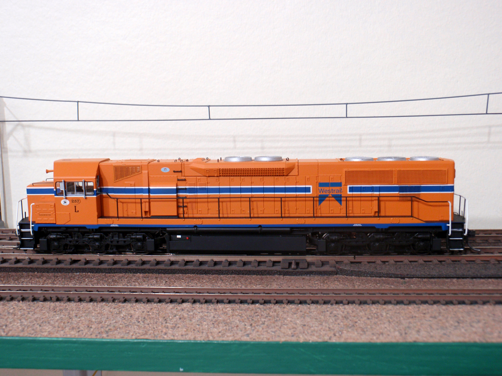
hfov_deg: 46.8
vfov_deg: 36.0
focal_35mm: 40
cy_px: 188
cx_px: 251
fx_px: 580
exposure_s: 1/15
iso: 100
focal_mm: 7.25
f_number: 3.9
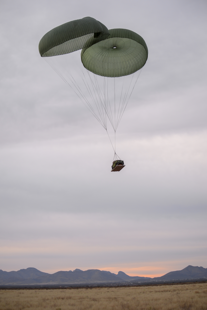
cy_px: 155
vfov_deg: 25.4
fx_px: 689
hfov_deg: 17.1
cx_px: 104
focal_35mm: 80
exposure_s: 1/250
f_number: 6.3
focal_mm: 80
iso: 640
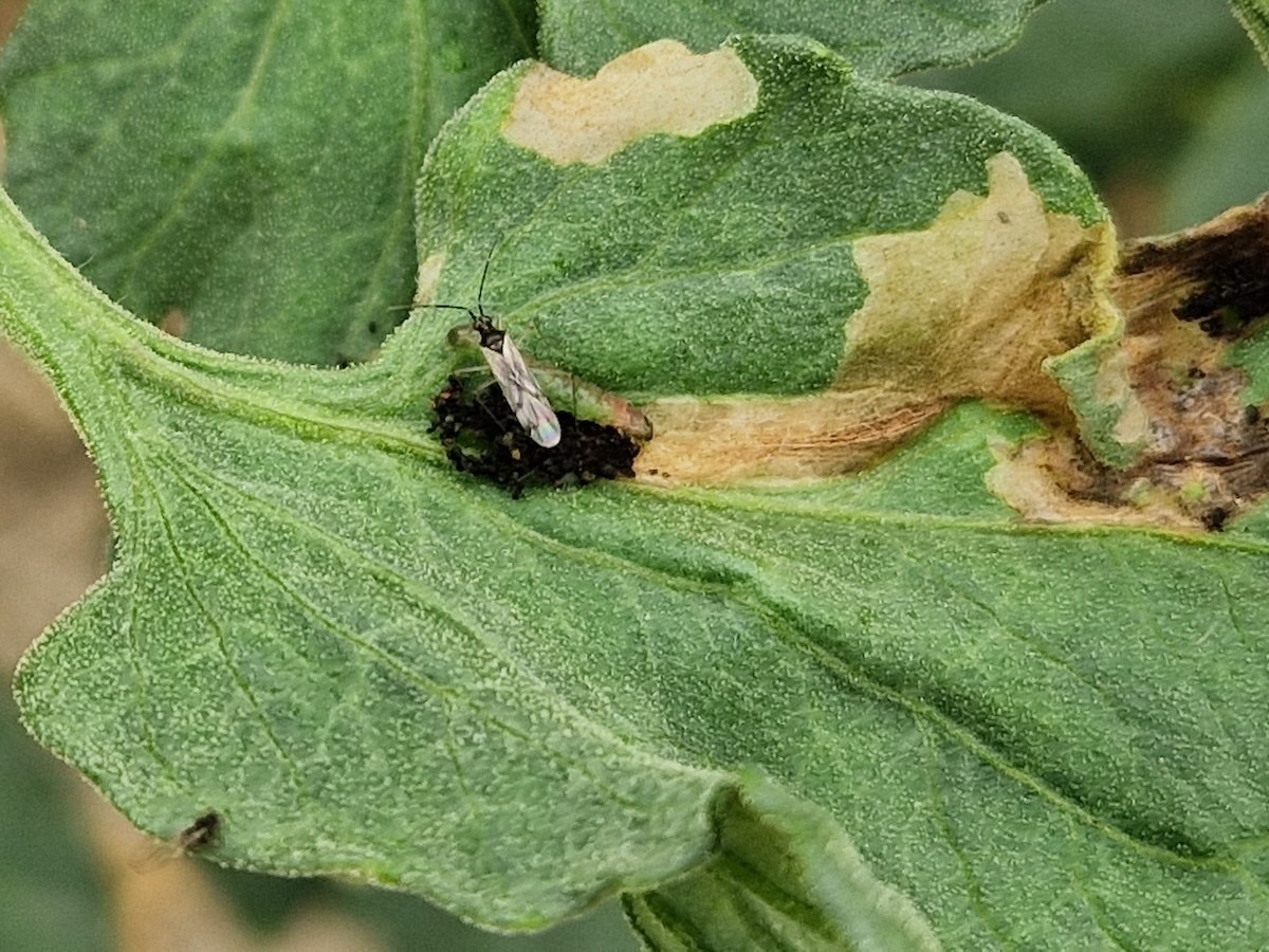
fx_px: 843
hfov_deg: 73.9
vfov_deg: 58.9
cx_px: 634
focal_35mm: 23
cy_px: 476
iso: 50
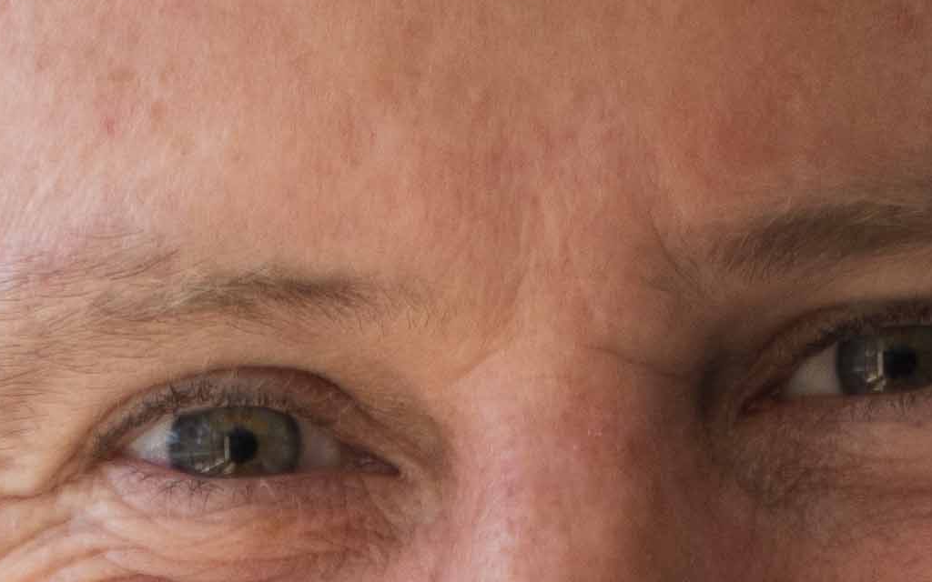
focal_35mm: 411
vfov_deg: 3.1
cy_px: 2575
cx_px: 384
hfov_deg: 5.1
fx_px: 10439
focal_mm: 50
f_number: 2.5
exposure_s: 1/400
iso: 250
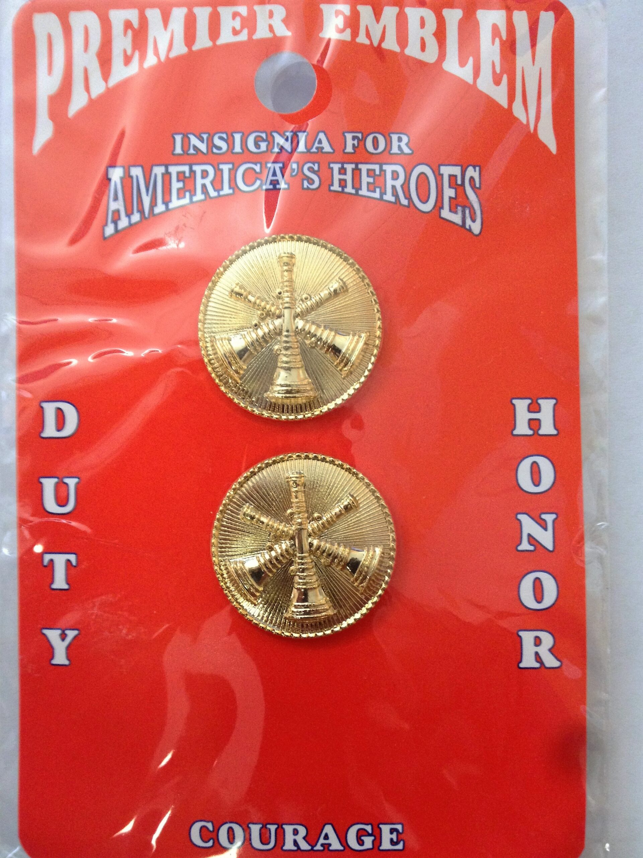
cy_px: 429
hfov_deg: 40.7
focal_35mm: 35
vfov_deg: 52.6
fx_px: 867
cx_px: 322
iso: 200
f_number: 2.4
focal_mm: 4.28
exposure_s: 1/20
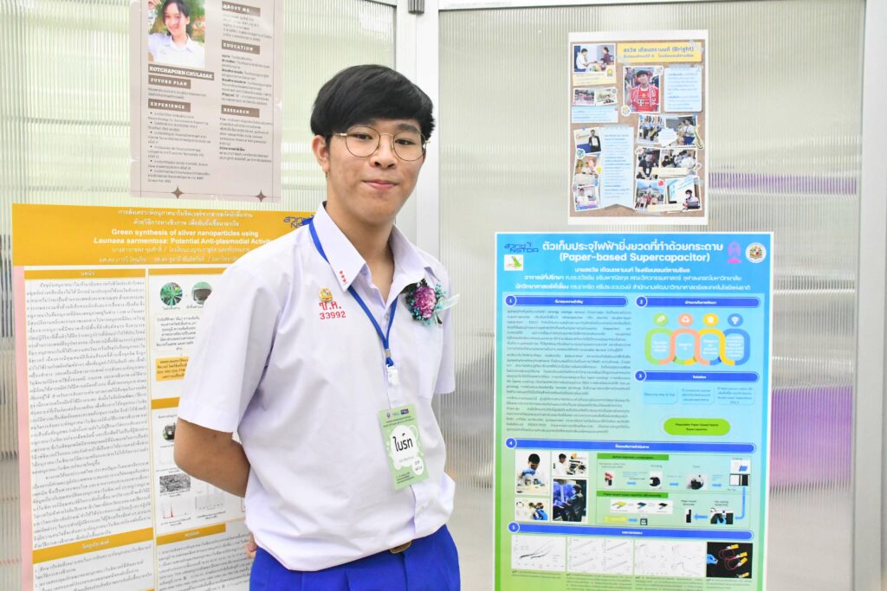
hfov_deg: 59.5
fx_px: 776
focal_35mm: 32
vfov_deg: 41.7
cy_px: 296
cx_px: 444
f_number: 5.6
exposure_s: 1/160
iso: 8000
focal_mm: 21
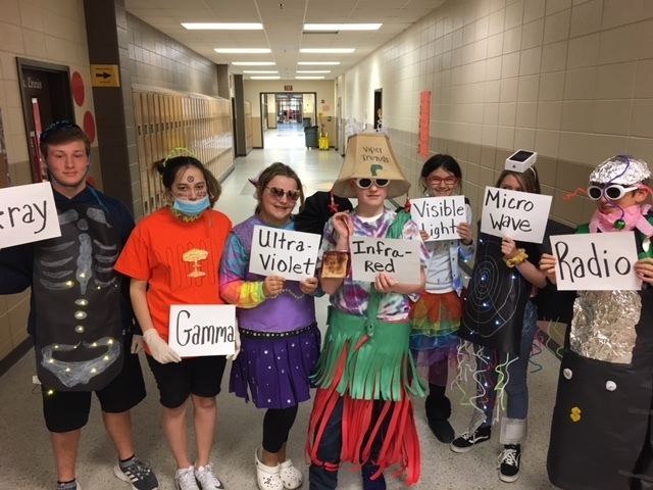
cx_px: 326
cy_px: 245
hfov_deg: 61.7
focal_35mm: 29
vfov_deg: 48.2
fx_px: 547
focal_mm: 4.15
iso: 100
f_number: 2.2
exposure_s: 1/30
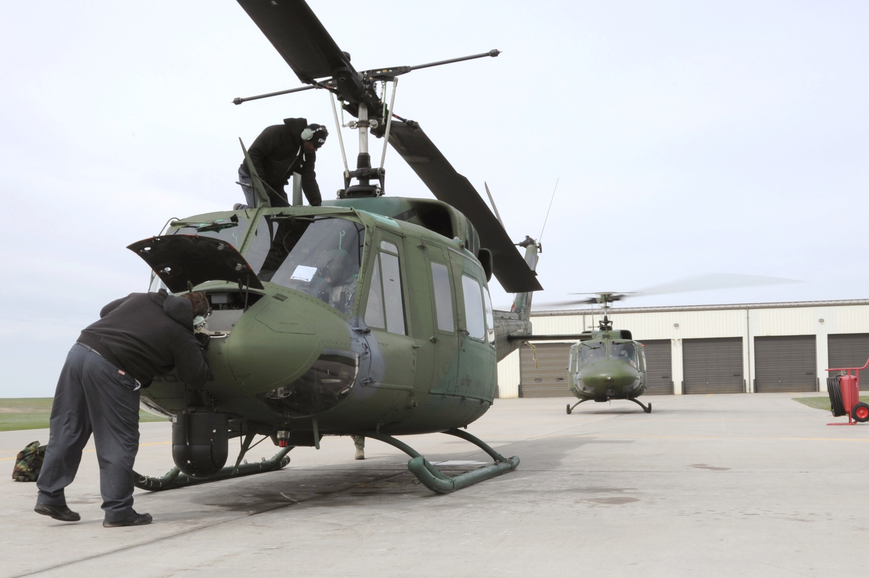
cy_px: 289
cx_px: 434
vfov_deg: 43.6
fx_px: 724
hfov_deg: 62.0
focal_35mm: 30
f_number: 22
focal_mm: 30
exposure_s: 1/60
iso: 160
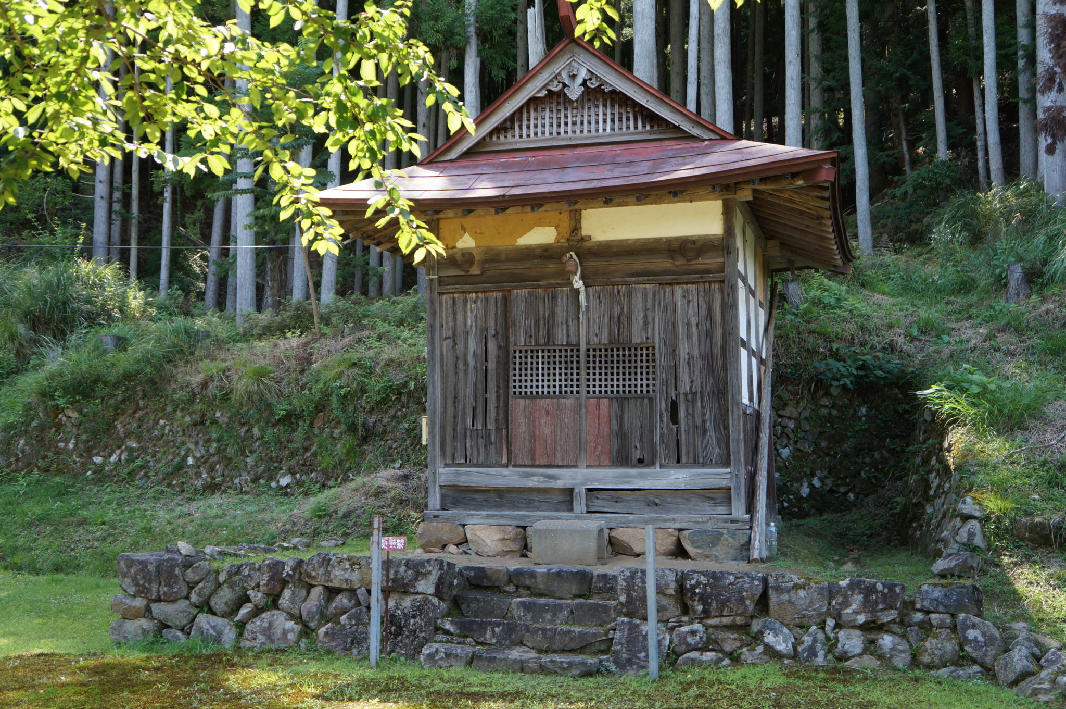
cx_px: 533
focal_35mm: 38
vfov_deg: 35.4
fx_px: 1109
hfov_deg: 51.3
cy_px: 354
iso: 200
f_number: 4
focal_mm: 25
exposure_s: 1/160
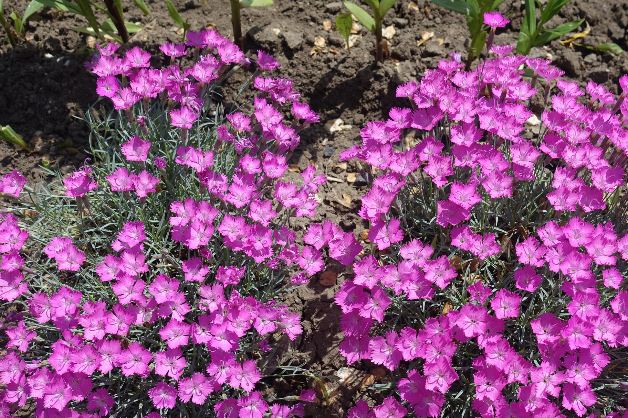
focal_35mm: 44
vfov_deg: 30.3
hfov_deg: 44.3
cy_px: 278
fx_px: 767
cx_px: 373
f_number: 4
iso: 125
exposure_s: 1/125
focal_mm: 11.81
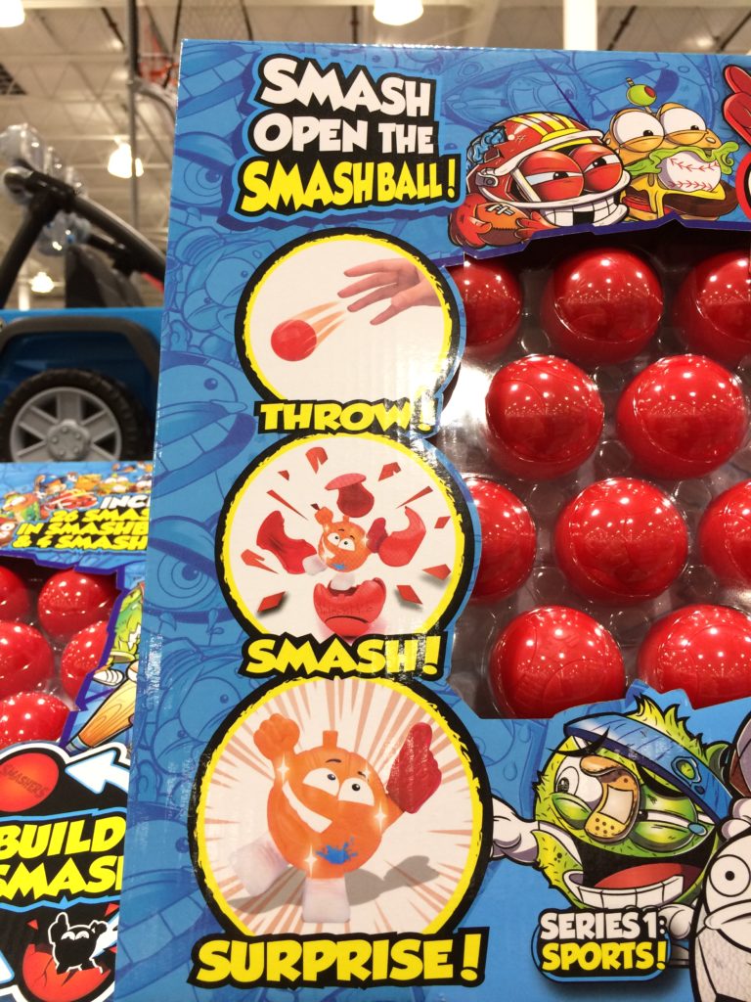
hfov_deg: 48.2
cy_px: 501
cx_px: 376
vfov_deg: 61.7
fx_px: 839
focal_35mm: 29
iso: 64
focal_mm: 4.15
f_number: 2.2
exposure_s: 1/30
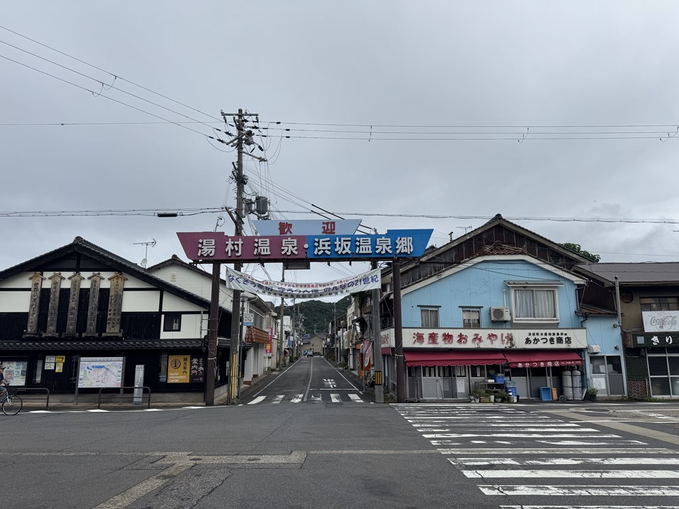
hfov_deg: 71.6
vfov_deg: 56.8
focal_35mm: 24
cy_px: 254
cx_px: 340
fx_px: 471
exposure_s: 1/4608
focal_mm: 6.76
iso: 80
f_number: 1.78
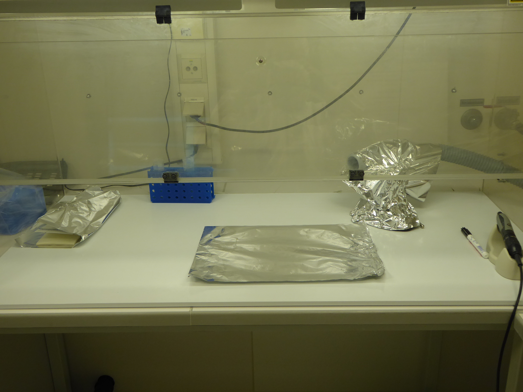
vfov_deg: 39.7
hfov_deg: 51.4
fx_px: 544
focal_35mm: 36
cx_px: 262
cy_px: 196
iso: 160
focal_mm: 6.3
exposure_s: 1/60
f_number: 3.7
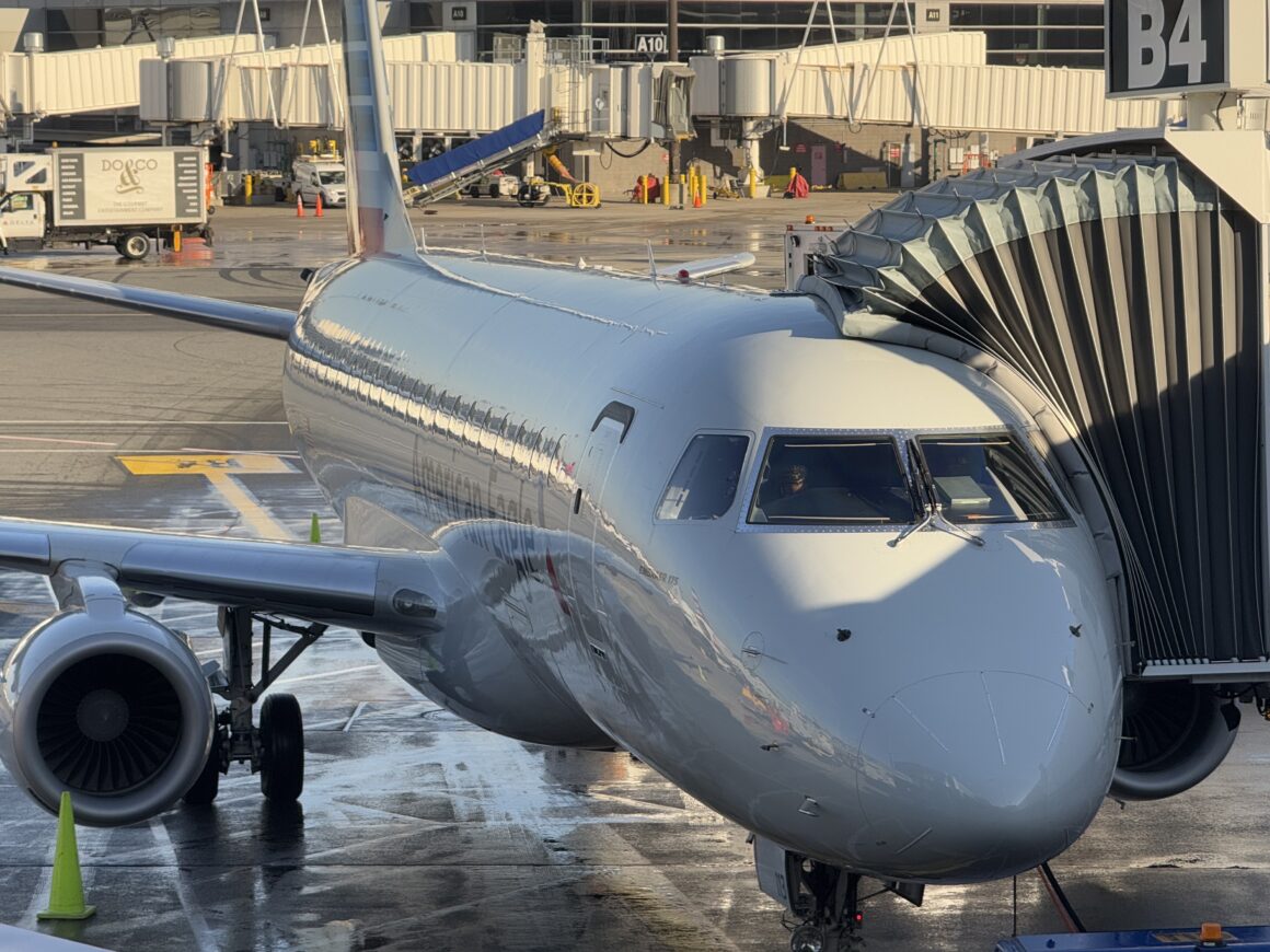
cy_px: 476
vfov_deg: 12.3
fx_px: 4403
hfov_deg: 16.4
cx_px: 635
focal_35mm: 120
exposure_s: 1/416
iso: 50
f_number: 2.8
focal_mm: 15.66
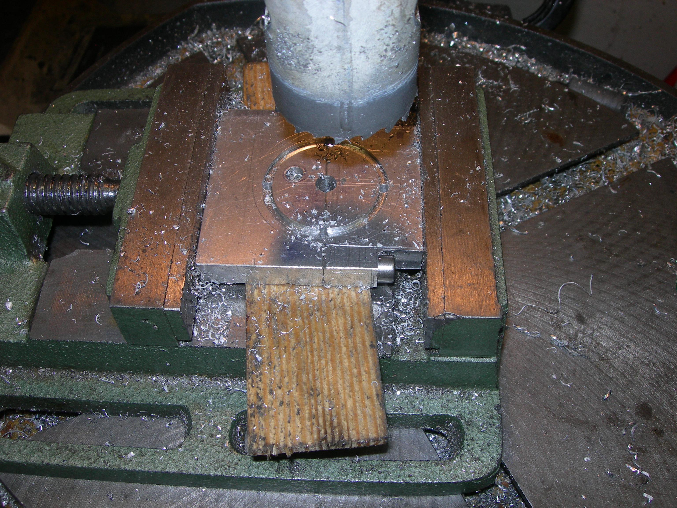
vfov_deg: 37.7
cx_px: 338
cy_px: 254
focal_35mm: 38
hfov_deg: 49.0
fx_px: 743
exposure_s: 1/60.1
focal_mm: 7.8
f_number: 4.8
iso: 50
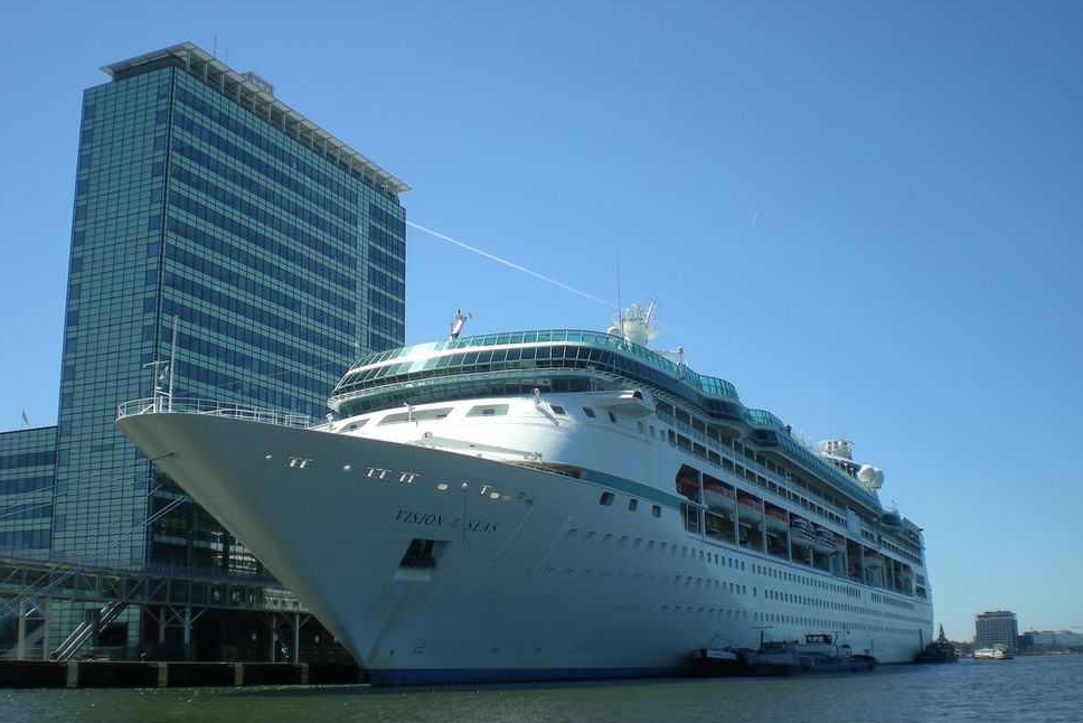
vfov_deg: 33.4
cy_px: 397
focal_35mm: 40
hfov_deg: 48.4
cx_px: 544
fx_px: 1204
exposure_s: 1/370
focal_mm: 6.3
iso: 50
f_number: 4.6
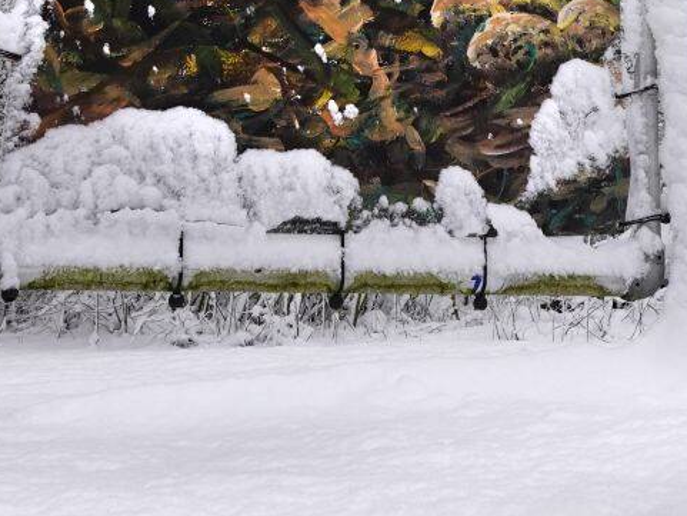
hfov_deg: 26.7
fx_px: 1429
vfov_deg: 18.8
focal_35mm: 72
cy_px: -174
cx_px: 516
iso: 100
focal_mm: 9
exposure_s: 1/200
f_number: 5
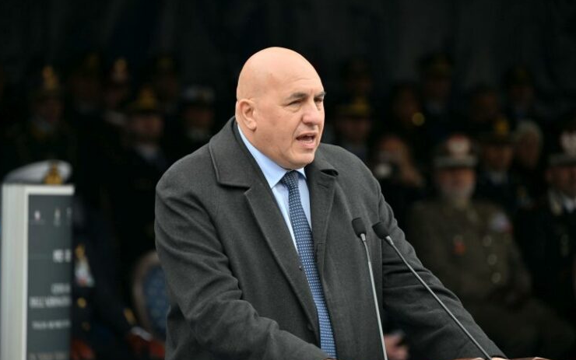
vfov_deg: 4.4
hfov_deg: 7.1
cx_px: 290
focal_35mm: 296
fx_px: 4648
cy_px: 196
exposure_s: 1/800
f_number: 5.6
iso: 200
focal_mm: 280
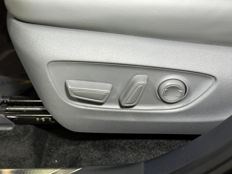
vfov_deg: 30.3
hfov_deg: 39.7
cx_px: 116
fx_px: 322
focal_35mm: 48
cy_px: 87
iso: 320
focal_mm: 6.86
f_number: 1.78
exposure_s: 1/40
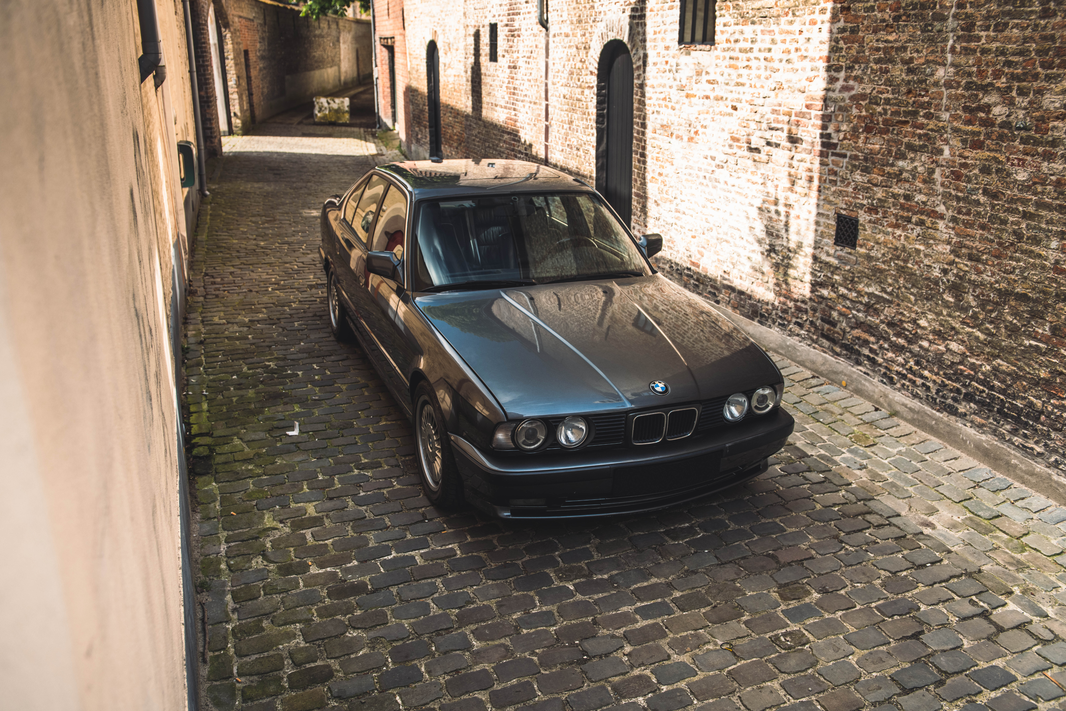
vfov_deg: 45.0
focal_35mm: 29
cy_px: 356
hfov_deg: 63.7
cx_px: 533
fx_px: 859
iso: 250
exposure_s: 1/160
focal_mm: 29
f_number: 4.5
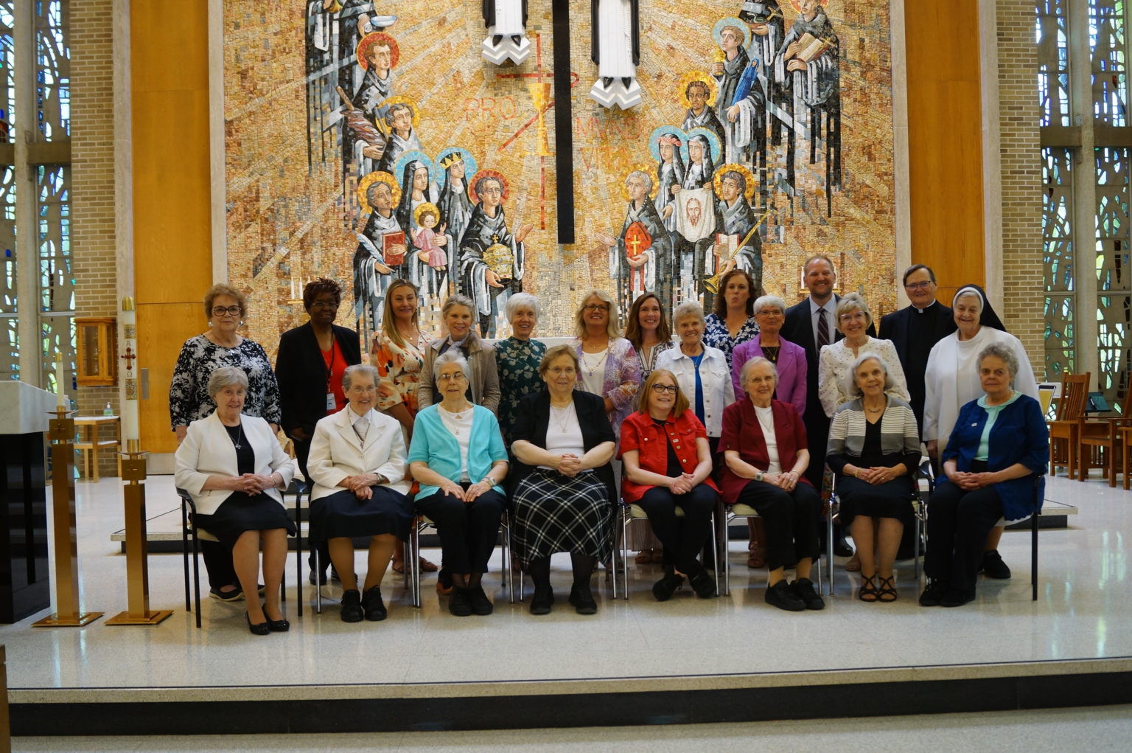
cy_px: 376
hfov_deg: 62.0
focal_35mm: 30
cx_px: 566
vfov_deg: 43.5
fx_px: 942
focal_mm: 20
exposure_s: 1/60
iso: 400
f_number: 4
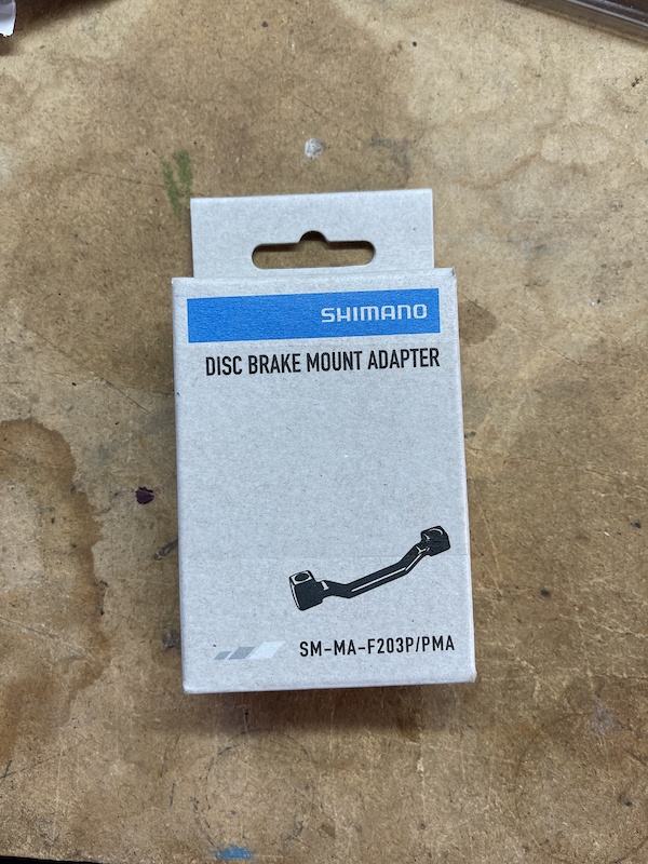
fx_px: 649
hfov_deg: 53.1
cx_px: 324
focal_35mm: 26
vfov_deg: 67.3
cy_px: 432
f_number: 1.6
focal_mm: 5.1
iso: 80
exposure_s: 1/120
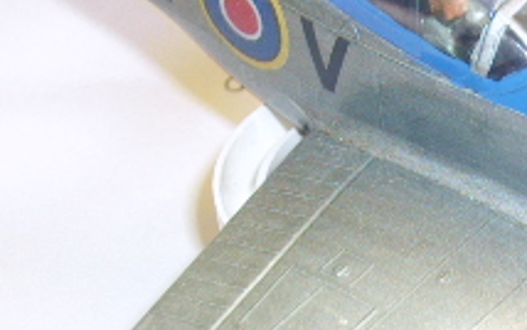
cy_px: 251
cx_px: 485
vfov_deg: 11.8
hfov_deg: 18.4
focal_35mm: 111
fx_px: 1595
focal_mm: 5.8
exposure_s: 1/45
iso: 100
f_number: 2.8
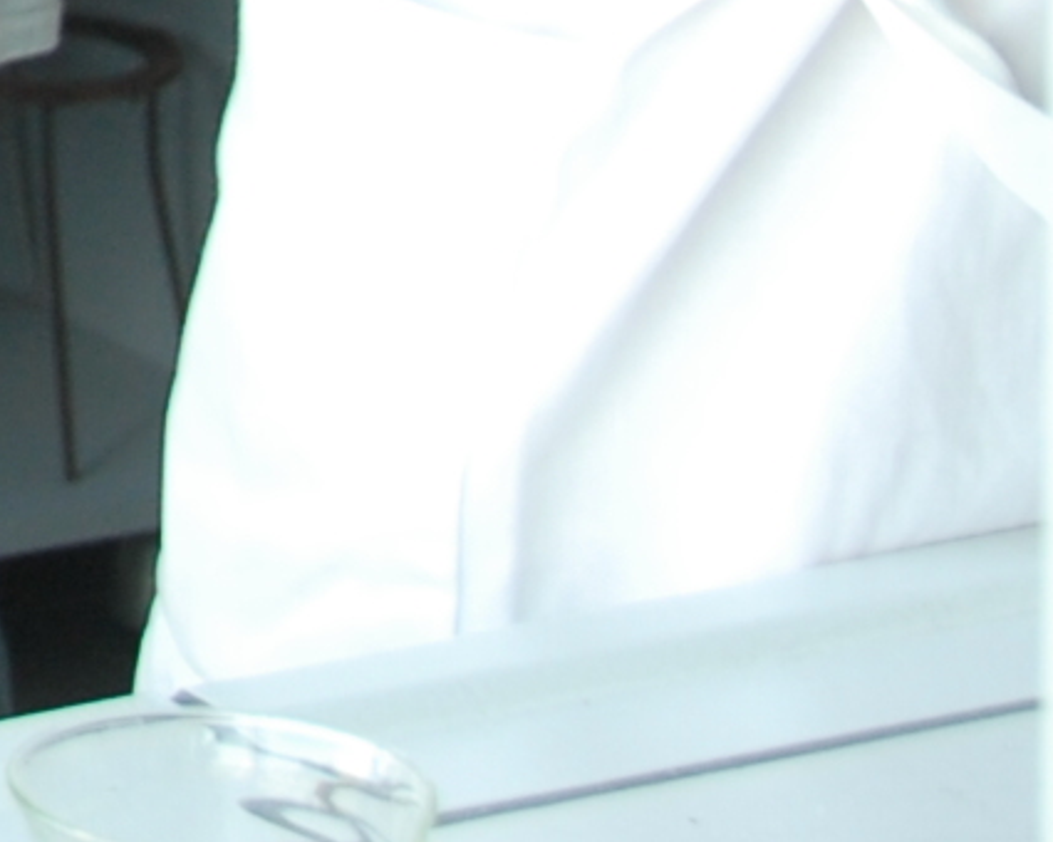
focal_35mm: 250
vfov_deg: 5.9
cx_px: -1588
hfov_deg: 7.2
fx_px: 7791
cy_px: -1384
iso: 250
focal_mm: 26
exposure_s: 1/80
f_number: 4
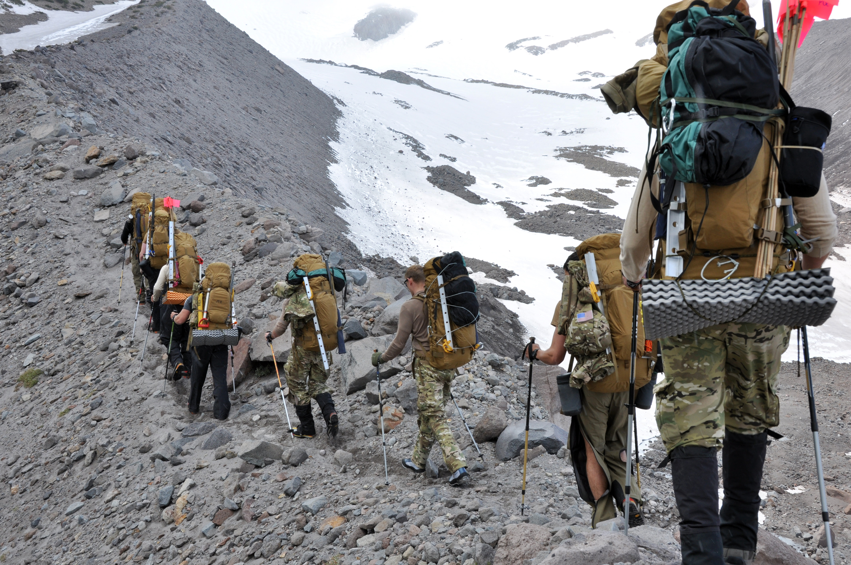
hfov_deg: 41.2
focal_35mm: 48
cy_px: 282
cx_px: 426
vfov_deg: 28.0
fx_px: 1133
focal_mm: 32
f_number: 13
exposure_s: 1/160
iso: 200
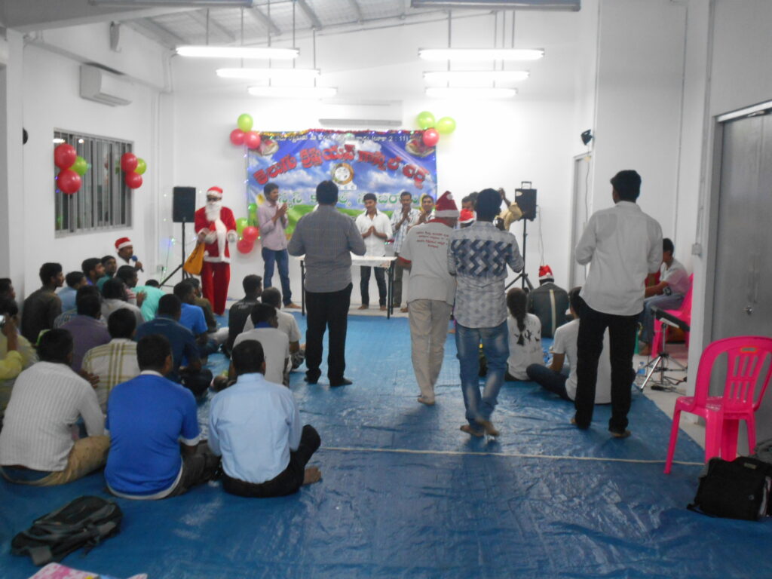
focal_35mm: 44
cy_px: 290
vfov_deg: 32.9
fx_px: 981
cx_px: 386
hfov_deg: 42.9
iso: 400
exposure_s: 1/25
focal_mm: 7.7
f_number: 4.2
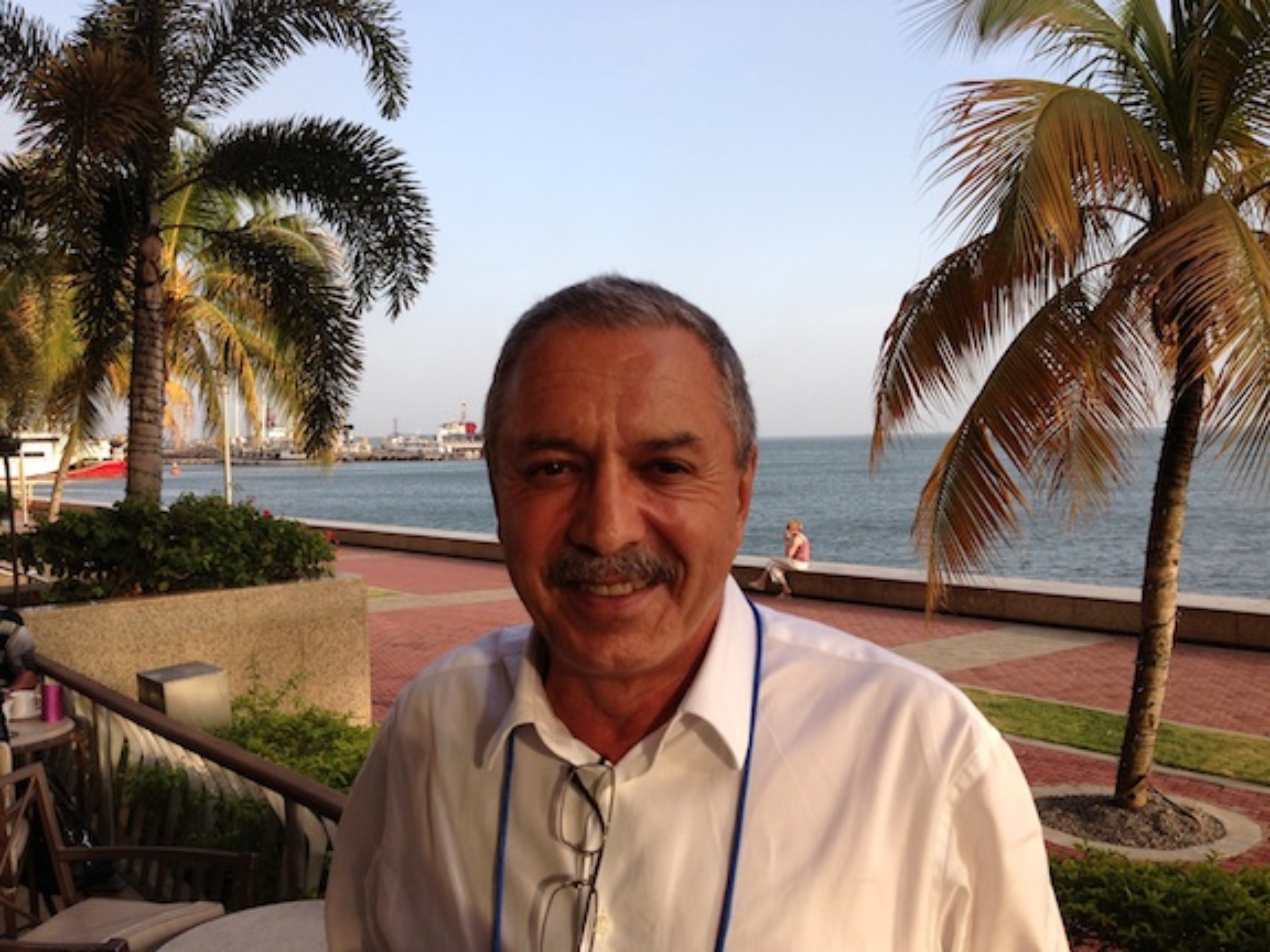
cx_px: 635
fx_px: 1211
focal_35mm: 33
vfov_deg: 42.9
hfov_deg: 55.4
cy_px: 476
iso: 50
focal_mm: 4.13
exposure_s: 1/404
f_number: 2.4
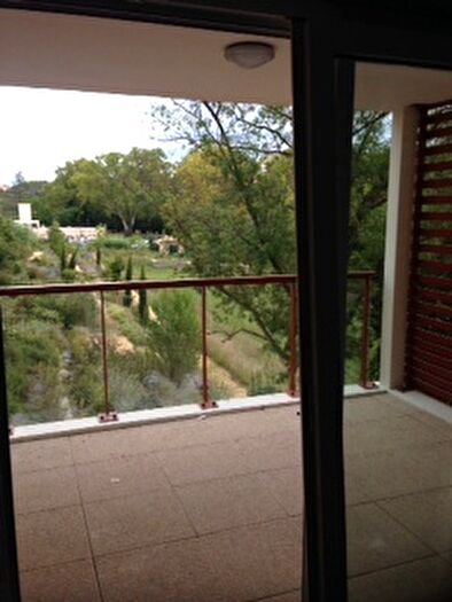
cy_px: 301
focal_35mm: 33
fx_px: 574
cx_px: 226
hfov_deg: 43.0
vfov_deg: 55.3
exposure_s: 1/138
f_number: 2.4
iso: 50
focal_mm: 4.12
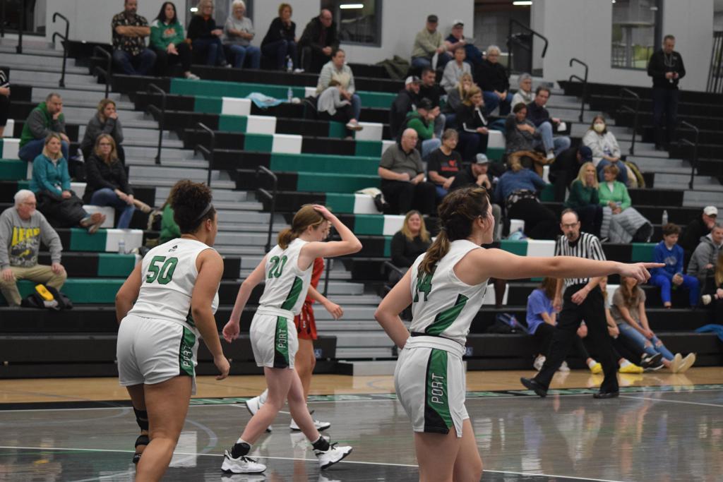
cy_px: 241
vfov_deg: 13.0
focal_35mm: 105
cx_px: 362
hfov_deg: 19.5
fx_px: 2109
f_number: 4
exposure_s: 1/400
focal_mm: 70
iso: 3200
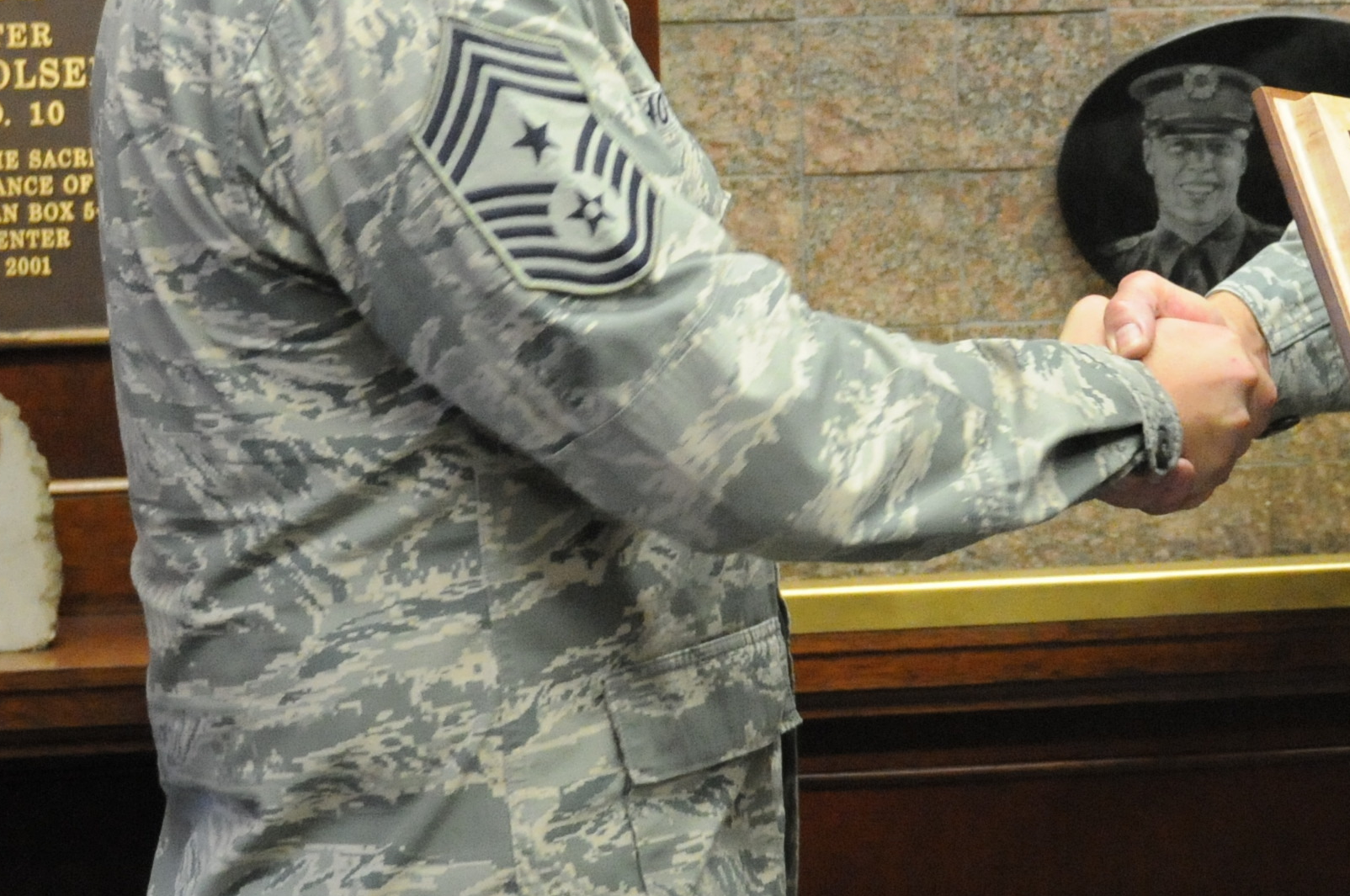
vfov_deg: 9.7
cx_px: 1361
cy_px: -65
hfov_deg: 14.4
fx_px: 5256
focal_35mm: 140
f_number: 2.8
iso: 2500
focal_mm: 35
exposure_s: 1/80
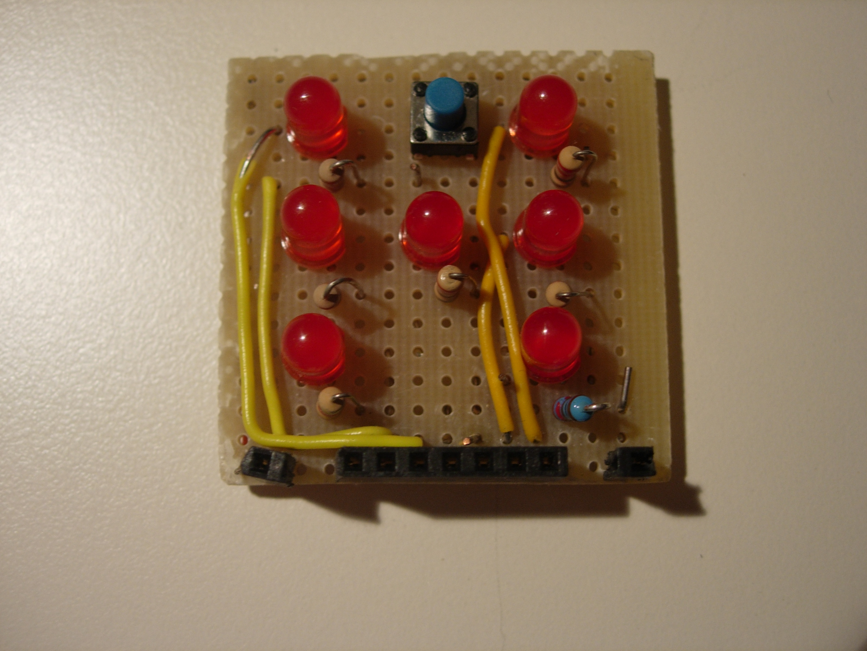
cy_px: 326
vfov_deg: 35.1
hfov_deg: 45.8
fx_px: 1027
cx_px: 434
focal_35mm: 41
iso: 64
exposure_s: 1/35.9
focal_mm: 8.5
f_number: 2.9
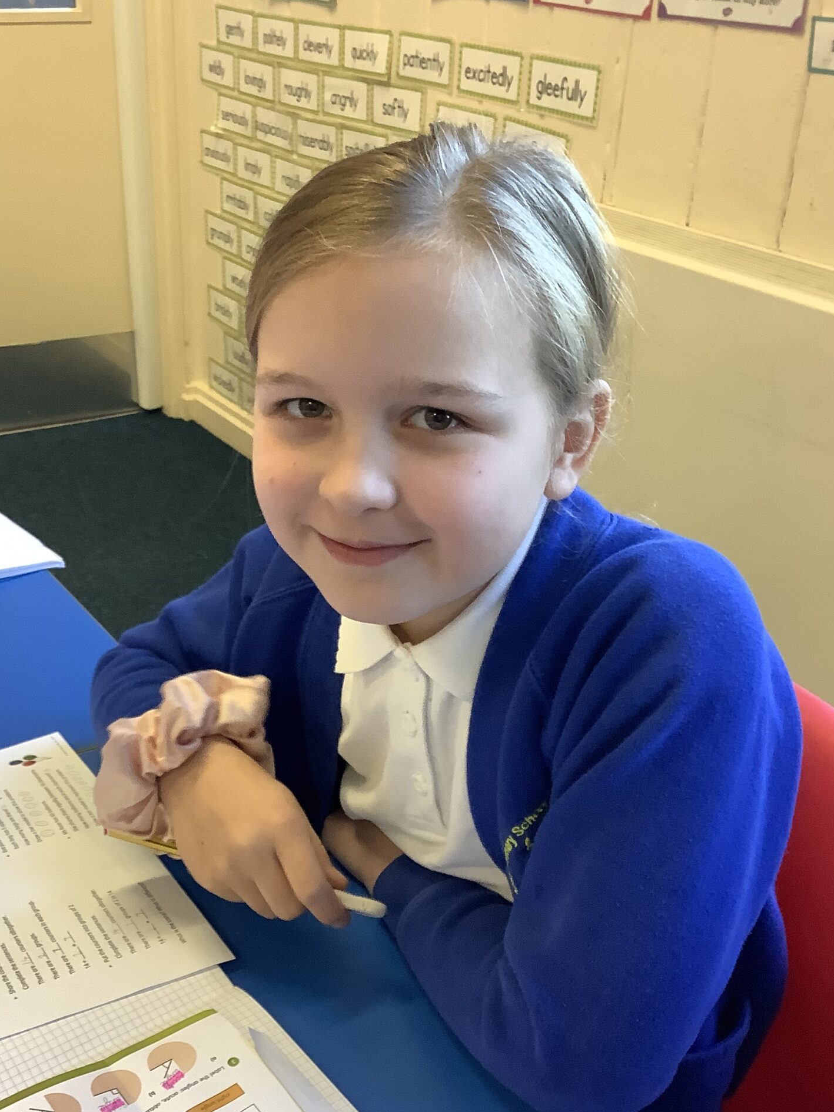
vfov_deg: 44.5
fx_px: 1350
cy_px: 687
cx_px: 338
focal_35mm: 42
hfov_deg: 34.2
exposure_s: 1/60
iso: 125
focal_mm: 3.3
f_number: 2.4
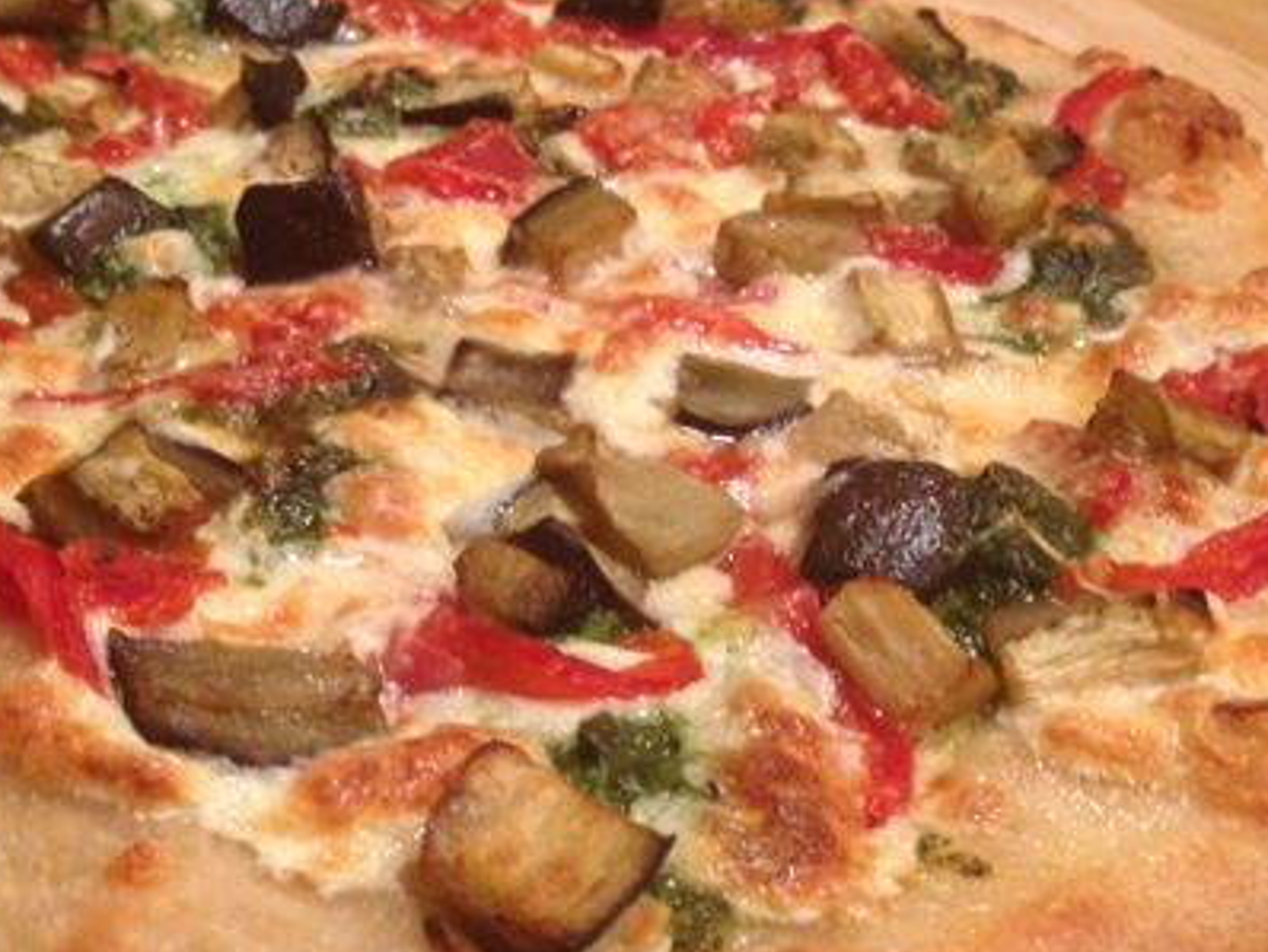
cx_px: 567
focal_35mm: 53
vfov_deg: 27.6
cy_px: 474
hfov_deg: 36.1
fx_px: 1943
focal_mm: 4.12
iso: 200
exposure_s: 1/20
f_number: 2.4
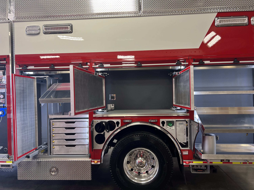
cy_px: 95
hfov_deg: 67.3
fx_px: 191
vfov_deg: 53.1
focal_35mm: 26
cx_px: 127
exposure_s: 1/120
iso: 125
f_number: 1.5
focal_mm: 5.7
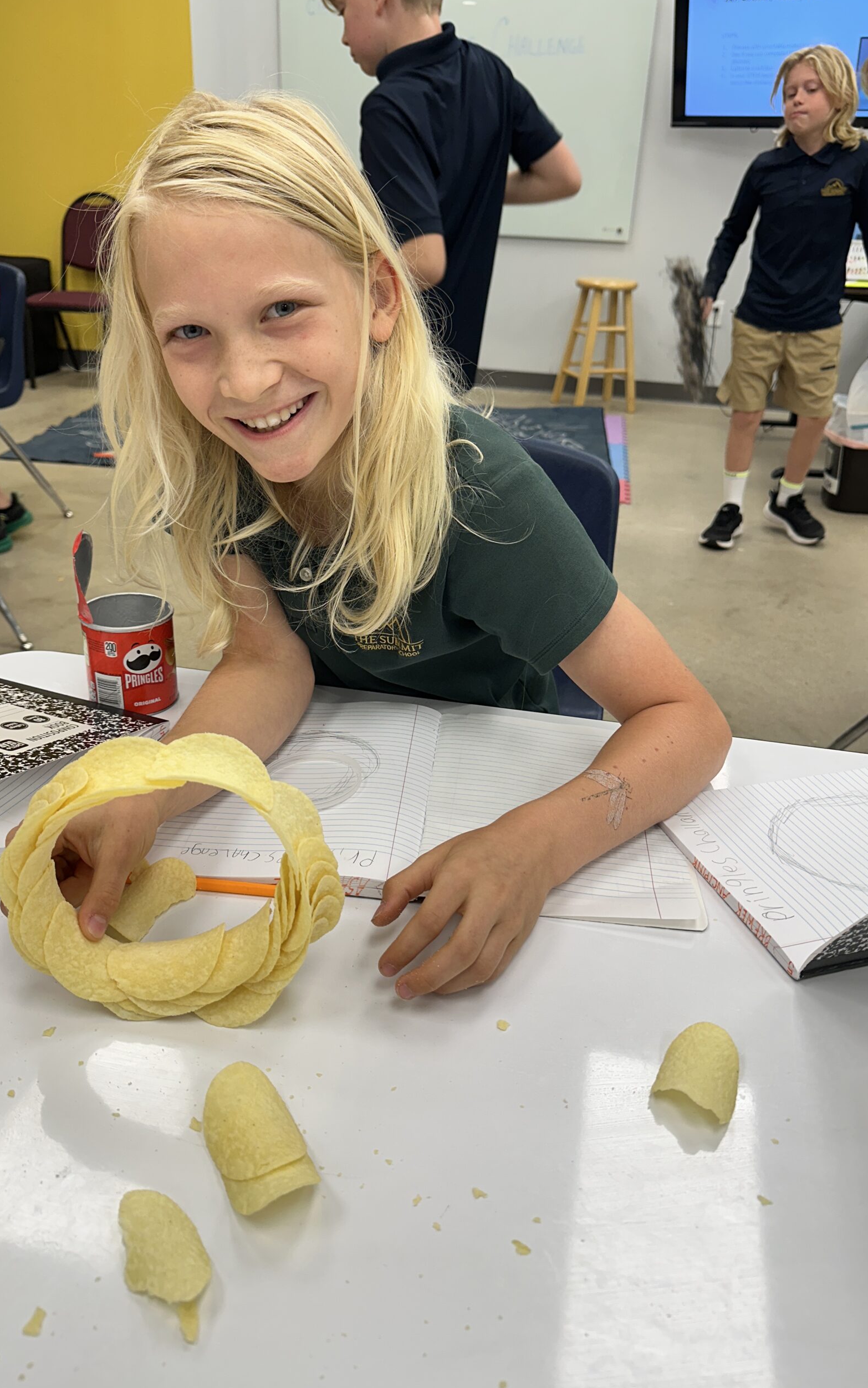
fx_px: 984
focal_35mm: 26
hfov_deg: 47.6
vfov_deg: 70.4
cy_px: 685
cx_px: 415
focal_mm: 6.86
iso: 64
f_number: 1.78
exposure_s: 1/126
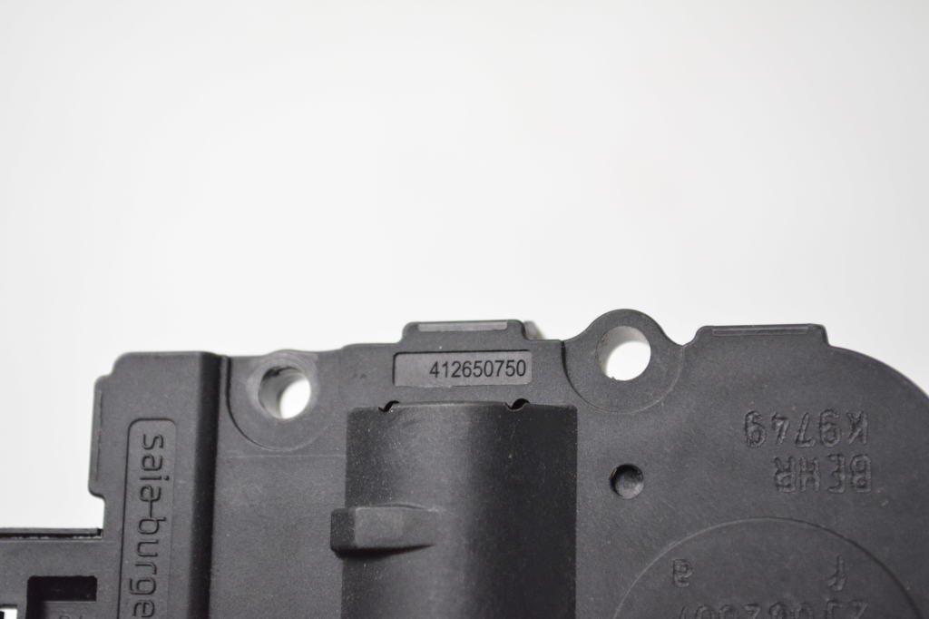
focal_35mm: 82
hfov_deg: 24.6
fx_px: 2128
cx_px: 464
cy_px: 310
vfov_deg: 16.5
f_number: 5.6
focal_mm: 55
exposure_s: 1/320
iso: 2000
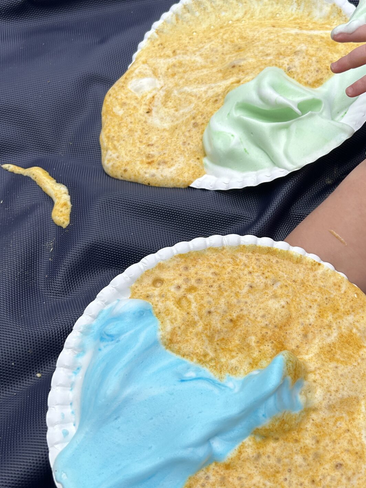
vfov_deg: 40.4
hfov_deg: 30.2
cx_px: 286
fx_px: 663
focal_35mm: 47
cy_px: 237
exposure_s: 1/2123
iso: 50
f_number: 1.5
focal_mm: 5.7
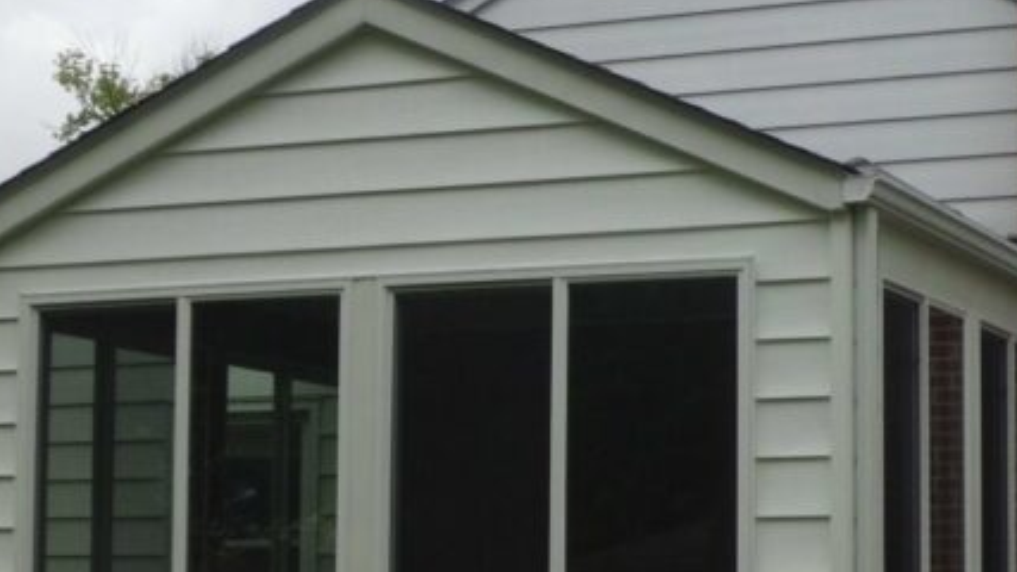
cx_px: 841
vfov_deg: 13.4
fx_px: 2427
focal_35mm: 90
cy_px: 440
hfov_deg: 23.3
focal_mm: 6.4
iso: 64
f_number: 8.8
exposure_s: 1/125
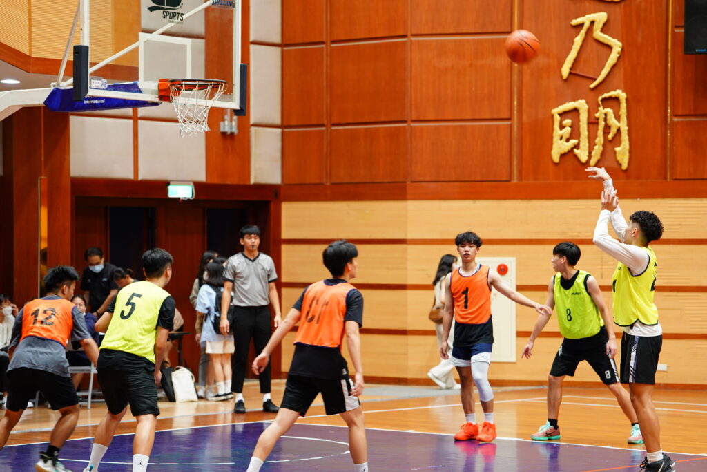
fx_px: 2239
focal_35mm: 114
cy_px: 236
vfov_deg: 12.0
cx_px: 354
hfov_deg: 17.9
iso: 1600
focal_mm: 114
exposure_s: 1/125
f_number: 2.8
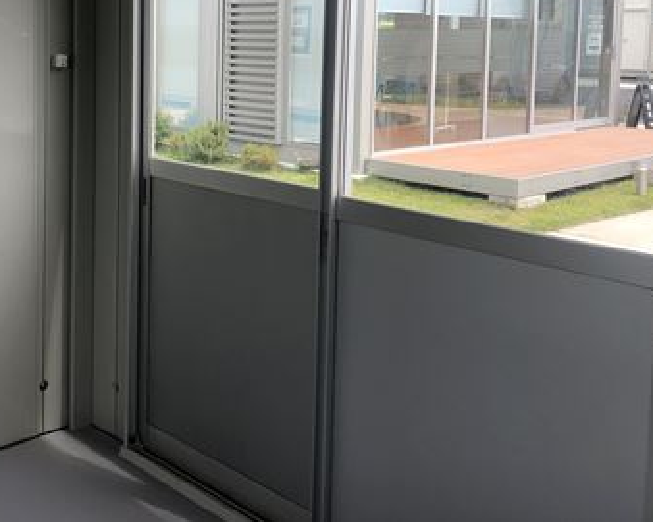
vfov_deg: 32.0
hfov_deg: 39.5
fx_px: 889
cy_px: 114
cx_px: 183
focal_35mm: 46
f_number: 1.8
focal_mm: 3.99
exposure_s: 1/813
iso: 20
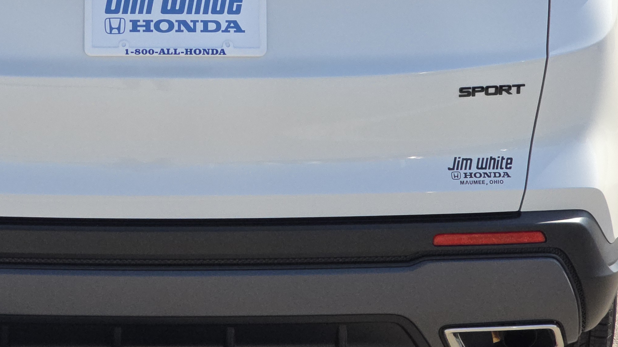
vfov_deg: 8.1
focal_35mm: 149
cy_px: 61
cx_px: 140
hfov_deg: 14.4
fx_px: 2442
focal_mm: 7.9
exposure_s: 1/2000
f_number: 2.4
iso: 80
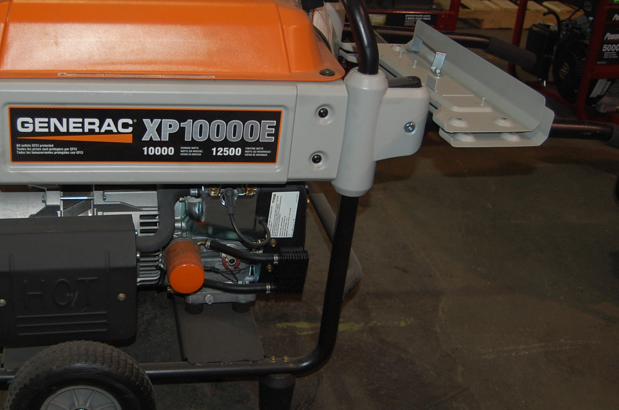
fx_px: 807
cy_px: 207
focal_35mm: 47
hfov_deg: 41.4
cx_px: 203
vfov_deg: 28.5
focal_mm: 20
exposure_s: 1/60
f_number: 3.8
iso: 400
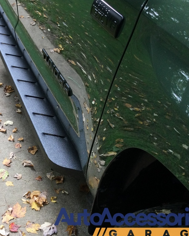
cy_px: 108
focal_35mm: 48
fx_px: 336
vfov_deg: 38.7
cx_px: 32
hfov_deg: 30.5
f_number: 2.4
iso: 32
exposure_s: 1/30
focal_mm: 3.3
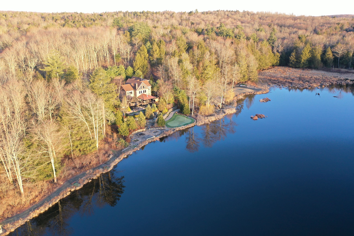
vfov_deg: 46.4
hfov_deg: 65.5
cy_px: 118
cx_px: 177
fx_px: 275
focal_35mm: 28
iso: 100
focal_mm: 10.26
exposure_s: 1/120
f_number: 3.2
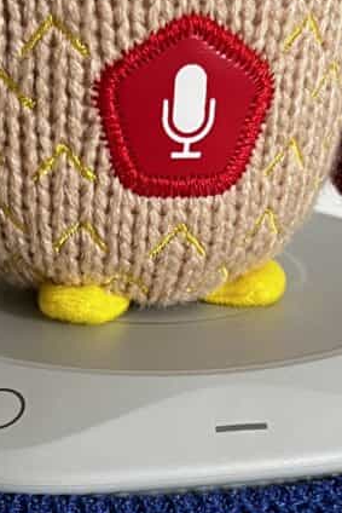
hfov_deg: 13.9
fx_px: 1395
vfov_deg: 20.5
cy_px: 427
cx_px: 91
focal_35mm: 98
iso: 125
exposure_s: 1/64
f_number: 1.5
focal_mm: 5.7
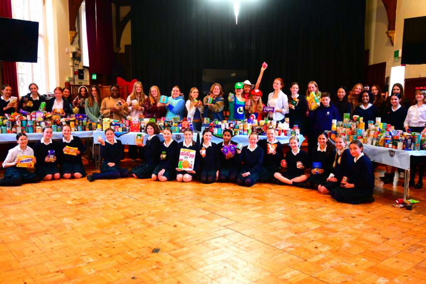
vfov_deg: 40.0
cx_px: 213
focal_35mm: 33
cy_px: 142
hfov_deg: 57.2
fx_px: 391
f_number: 4
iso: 3200
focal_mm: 22
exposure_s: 1/80
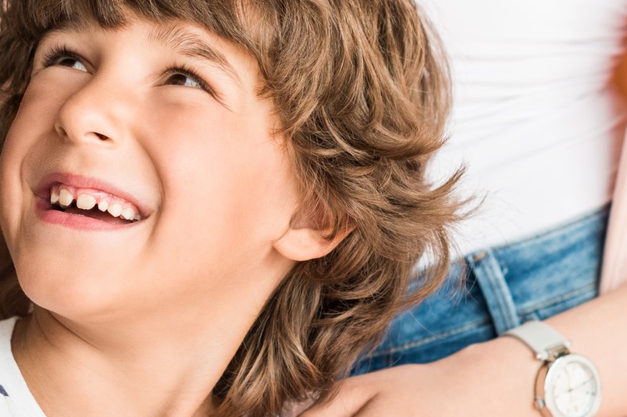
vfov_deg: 12.2
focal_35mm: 112
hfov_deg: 17.8
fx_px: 1950
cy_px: 160
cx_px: -14
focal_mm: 50
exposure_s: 1/200
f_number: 3.2
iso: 200
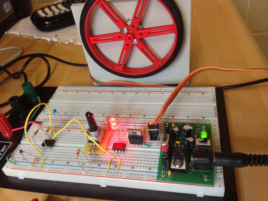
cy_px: 100
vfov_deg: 42.9
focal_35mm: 33
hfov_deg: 55.4
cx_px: 134
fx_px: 255
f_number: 2.4
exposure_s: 1/20
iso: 80
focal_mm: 4.13
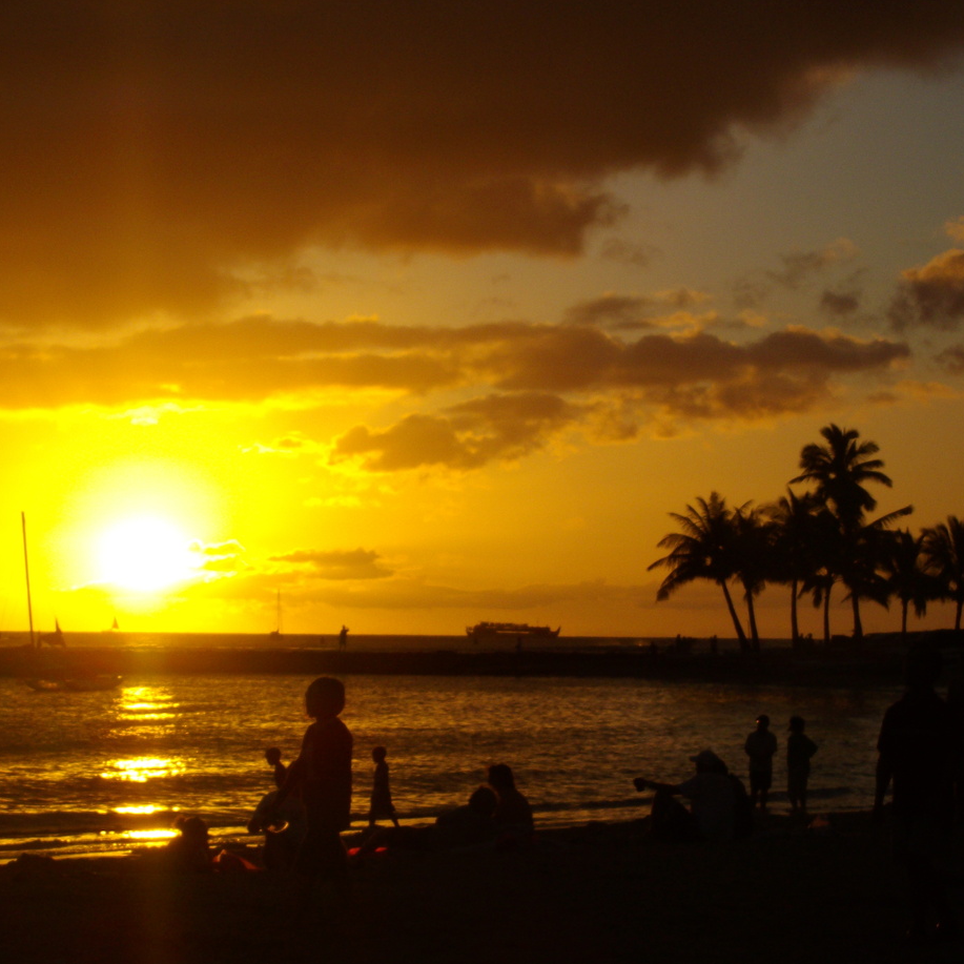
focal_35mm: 128
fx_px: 4033
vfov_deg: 13.6
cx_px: 539
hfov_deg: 13.6
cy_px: 480
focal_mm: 18
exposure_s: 1/320
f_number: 8.5
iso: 80
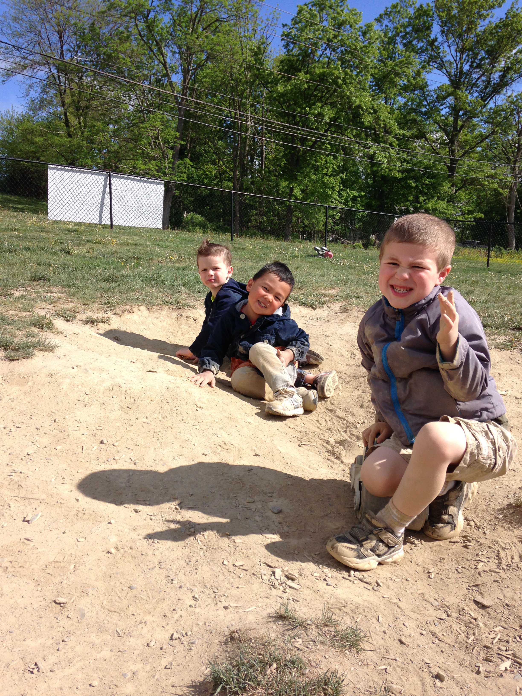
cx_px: 261
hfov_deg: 42.9
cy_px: 348
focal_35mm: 33
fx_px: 664
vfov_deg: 55.4
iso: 50
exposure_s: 1/1595
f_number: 2.4
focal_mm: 4.12
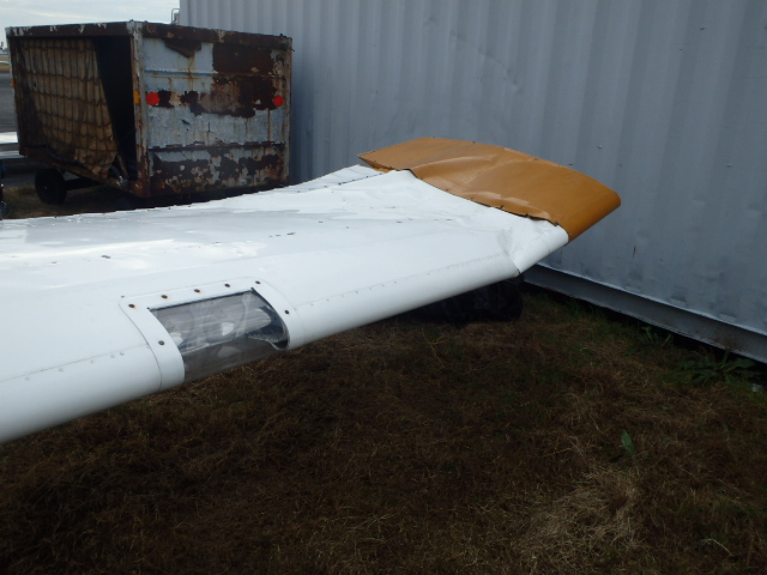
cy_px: 288
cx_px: 384
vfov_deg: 49.7
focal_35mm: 28
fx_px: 620
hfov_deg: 63.4
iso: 125
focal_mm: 5
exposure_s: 1/640
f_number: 3.9
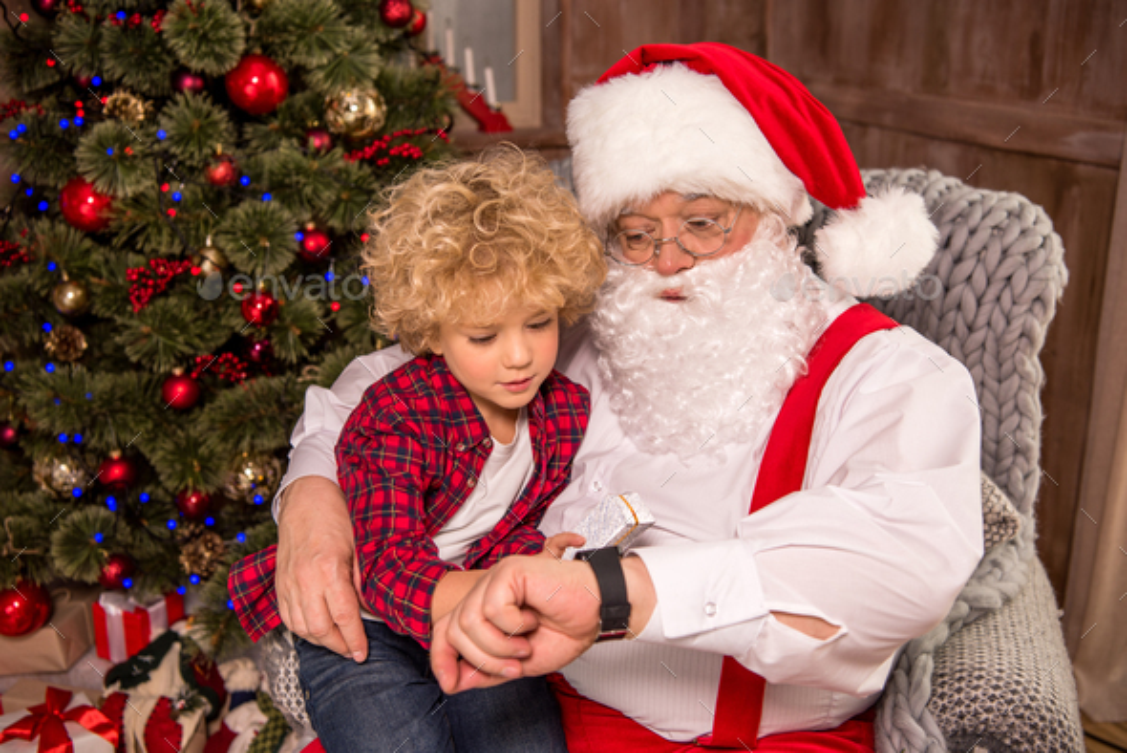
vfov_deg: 28.1
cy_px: 376
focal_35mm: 48
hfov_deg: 41.1
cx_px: 564
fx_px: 1503
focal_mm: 48
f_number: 4
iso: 125
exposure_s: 1/100
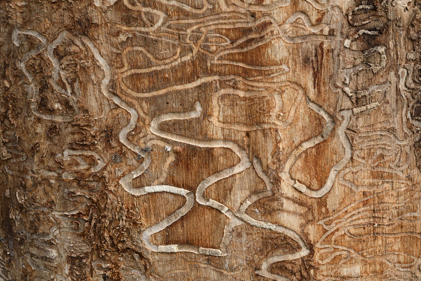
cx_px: 210
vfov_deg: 10.8
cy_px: 140
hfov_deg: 16.1
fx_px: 1491
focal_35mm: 128
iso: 1800
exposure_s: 1/160
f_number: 11
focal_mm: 85
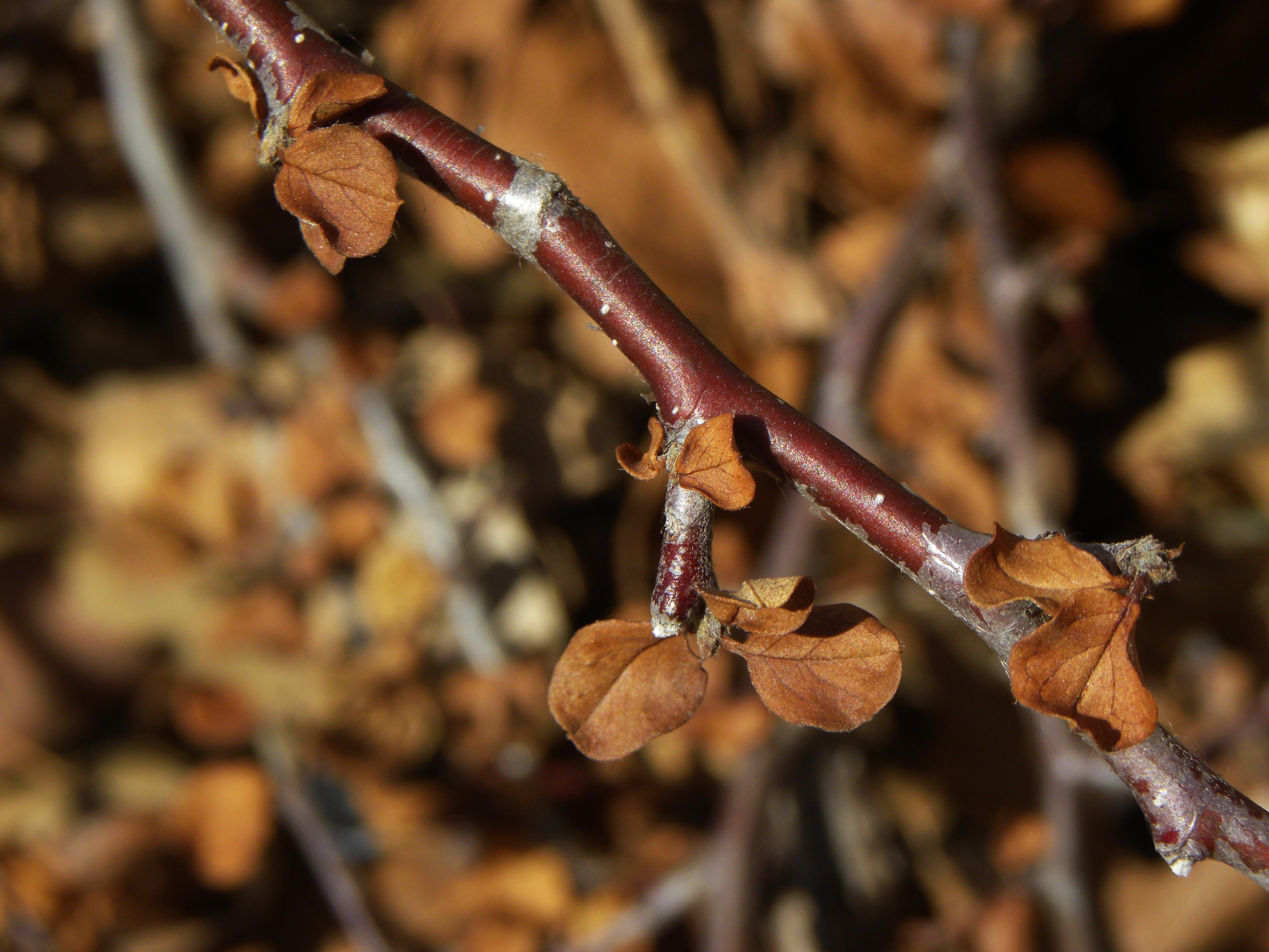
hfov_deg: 14.7
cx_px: 616
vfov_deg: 11.1
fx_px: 4912
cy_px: 467
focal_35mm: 134
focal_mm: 23
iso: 64
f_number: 6.3
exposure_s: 1/299
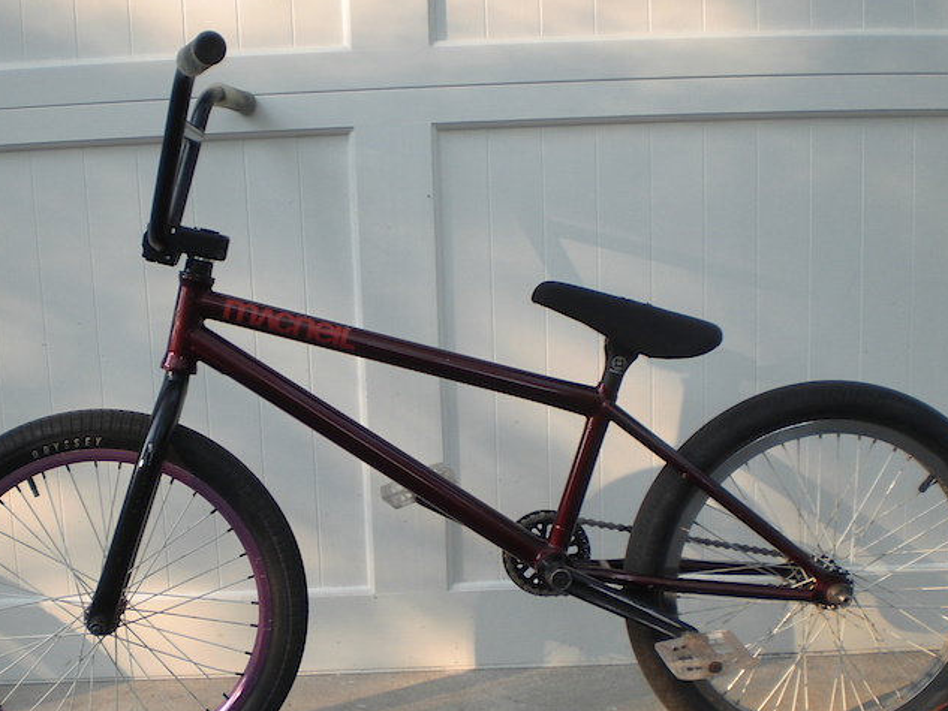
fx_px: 1315
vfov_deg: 30.2
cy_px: 445
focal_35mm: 48
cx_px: 389
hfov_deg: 39.5
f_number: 3.1
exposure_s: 1/80
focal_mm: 6.3
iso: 50
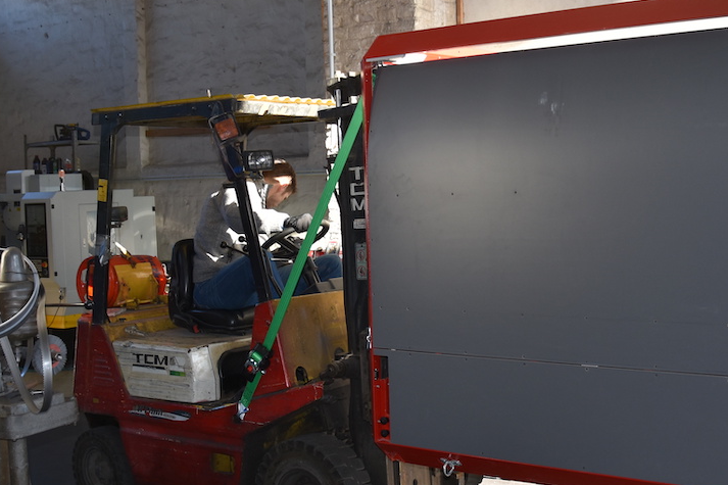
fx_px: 1071
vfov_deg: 25.5
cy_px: 216
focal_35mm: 53
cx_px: 399
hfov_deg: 37.5
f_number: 3.5
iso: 200
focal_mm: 18
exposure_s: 1/160
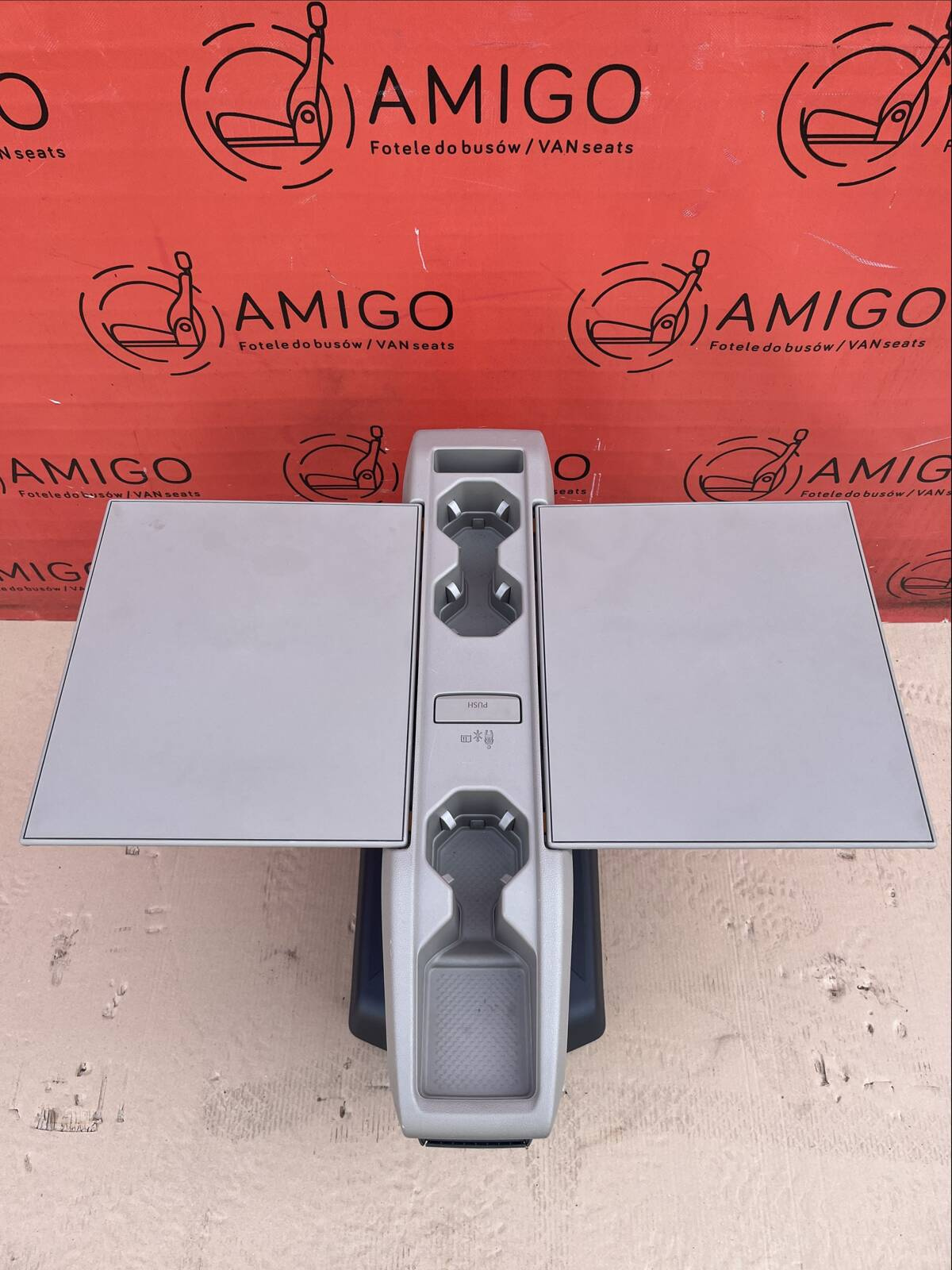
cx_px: 476
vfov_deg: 67.3
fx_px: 953
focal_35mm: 26
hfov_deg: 53.1
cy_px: 635
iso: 50
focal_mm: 5.1
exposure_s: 1/379
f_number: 1.6
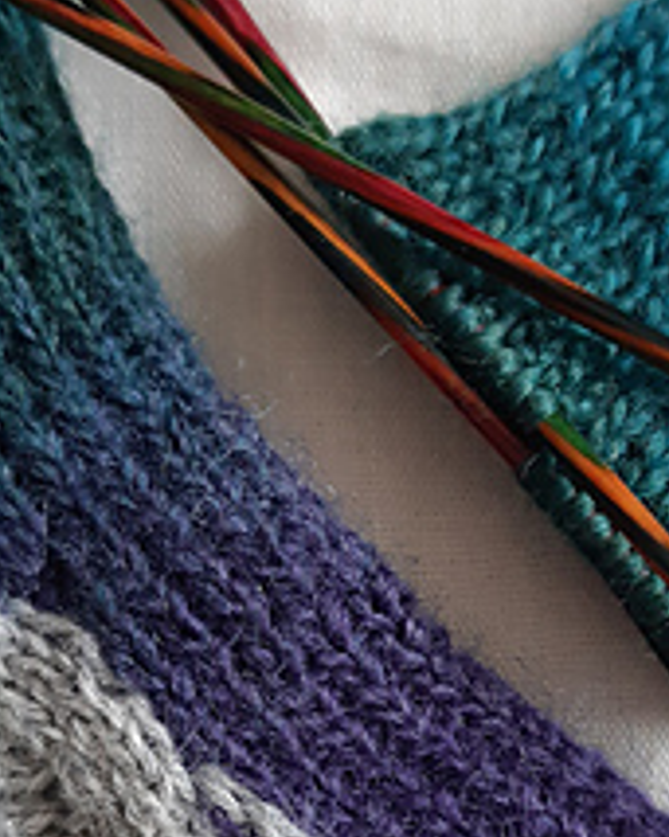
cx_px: 426
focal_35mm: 76
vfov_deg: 24.7
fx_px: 1882
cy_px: 673
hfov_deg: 20.1
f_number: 1.7
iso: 200
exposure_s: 1/50
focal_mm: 3.92
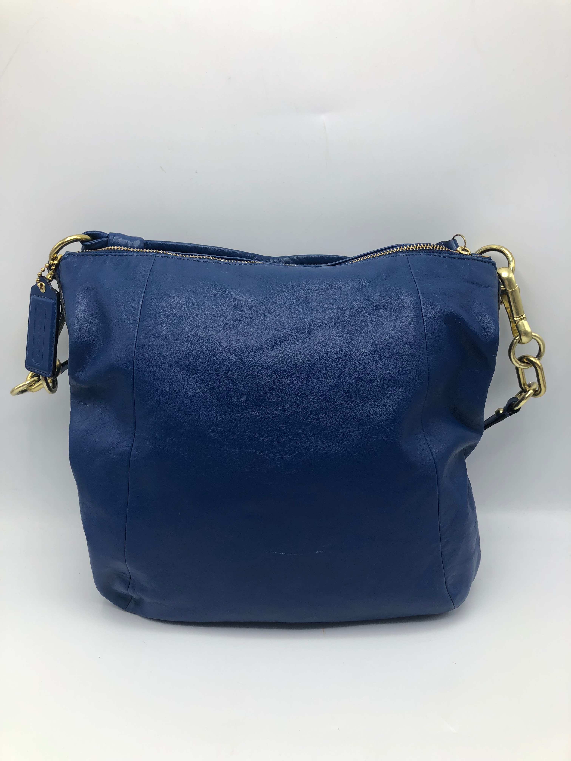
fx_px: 616
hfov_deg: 49.7
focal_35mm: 28
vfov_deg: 63.4
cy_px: 380
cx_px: 286
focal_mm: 3.99
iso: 20
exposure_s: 1/220
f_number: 1.8
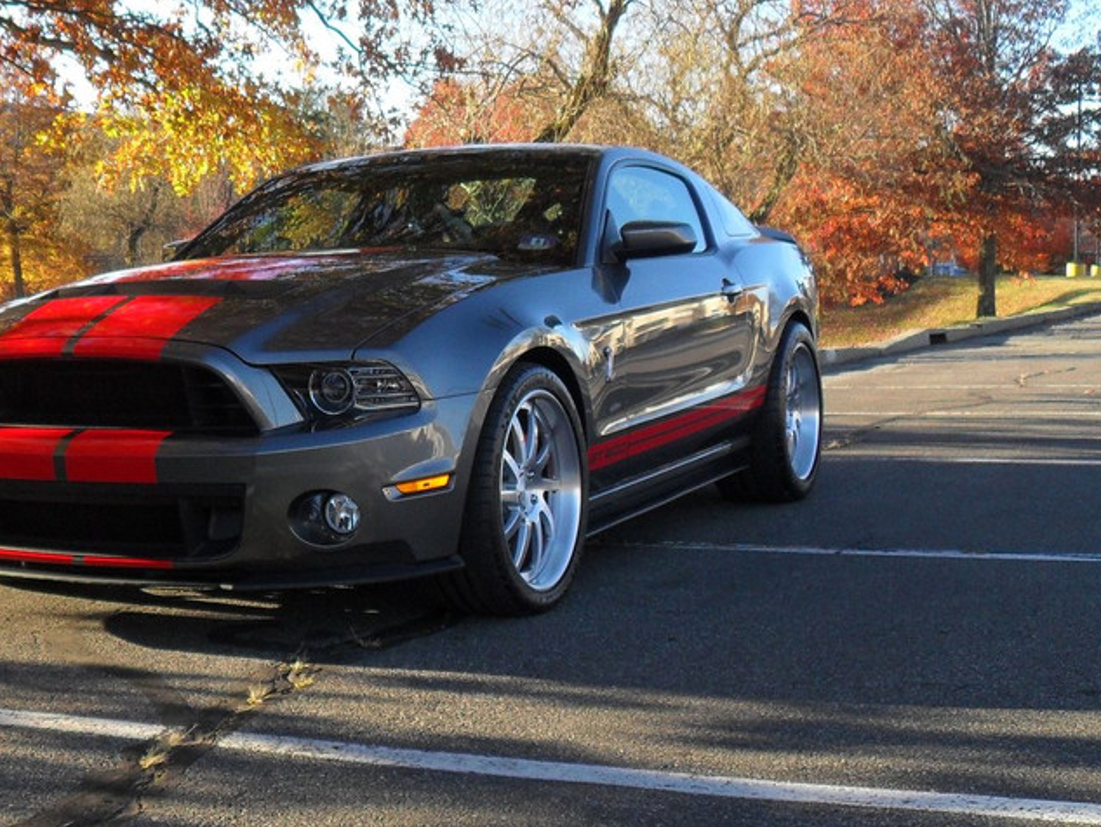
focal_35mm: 59
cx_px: 326
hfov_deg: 32.3
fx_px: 1877
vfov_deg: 24.7
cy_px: 275
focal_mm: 6.2
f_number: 2.8
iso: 100
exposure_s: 1/350
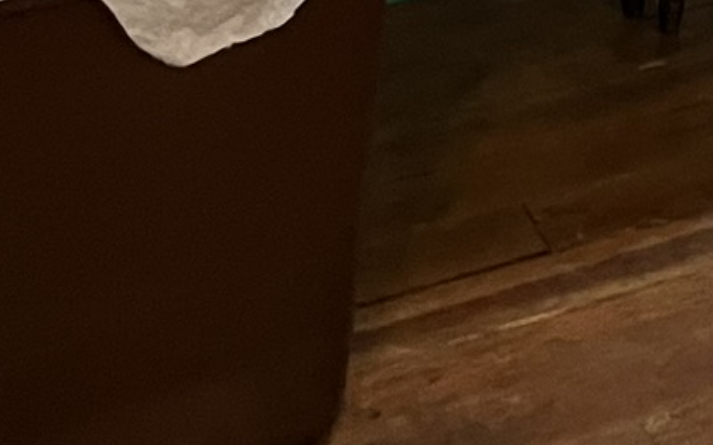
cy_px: -828
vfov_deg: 8.3
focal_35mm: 136
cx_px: 1053
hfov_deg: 14.4
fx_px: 2642
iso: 320
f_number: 1.6
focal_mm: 5.1
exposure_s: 1/60
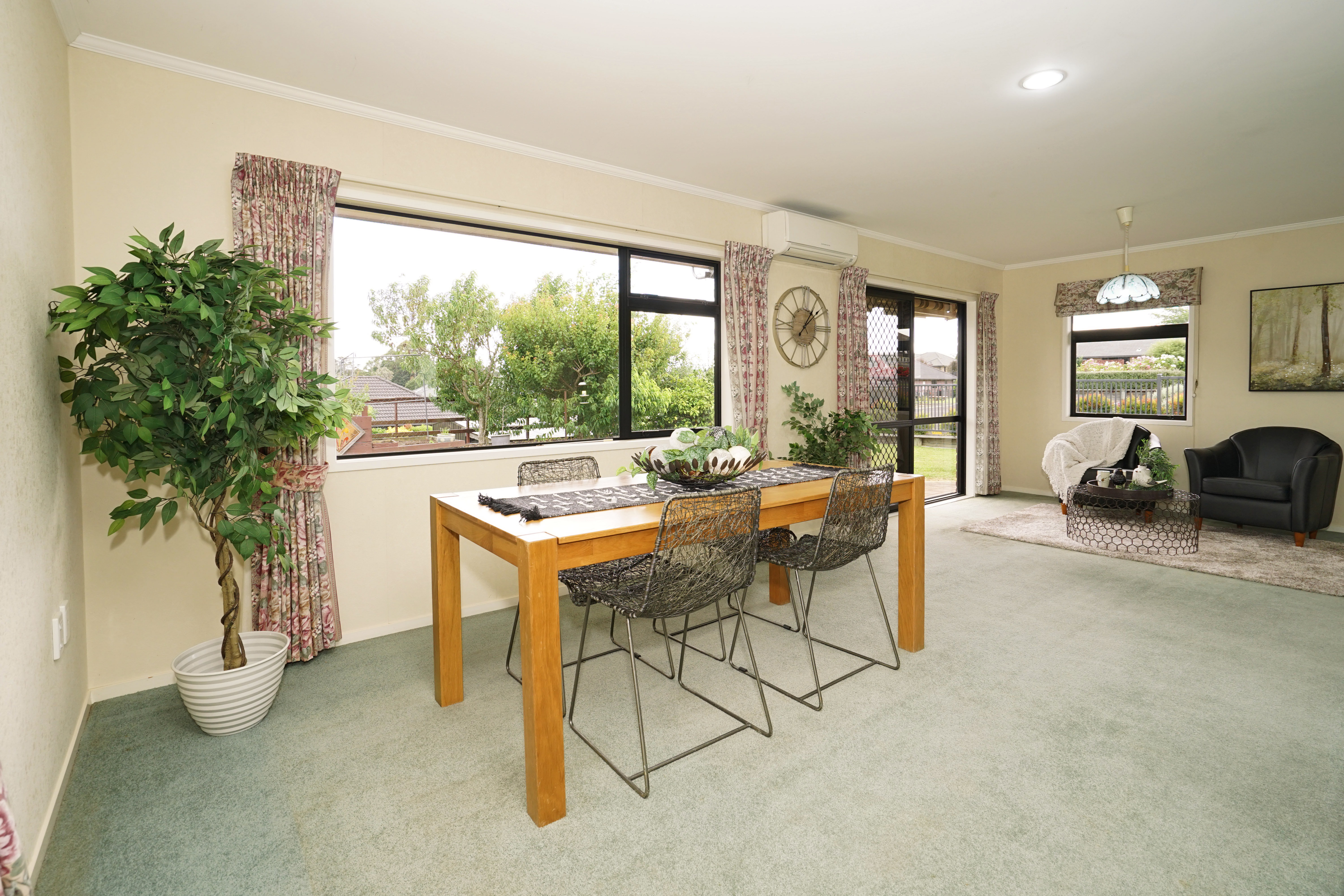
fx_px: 597
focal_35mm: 16
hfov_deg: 96.7
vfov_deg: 73.7
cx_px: 672
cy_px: 448
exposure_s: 1/50
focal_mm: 16
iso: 400
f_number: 7.1
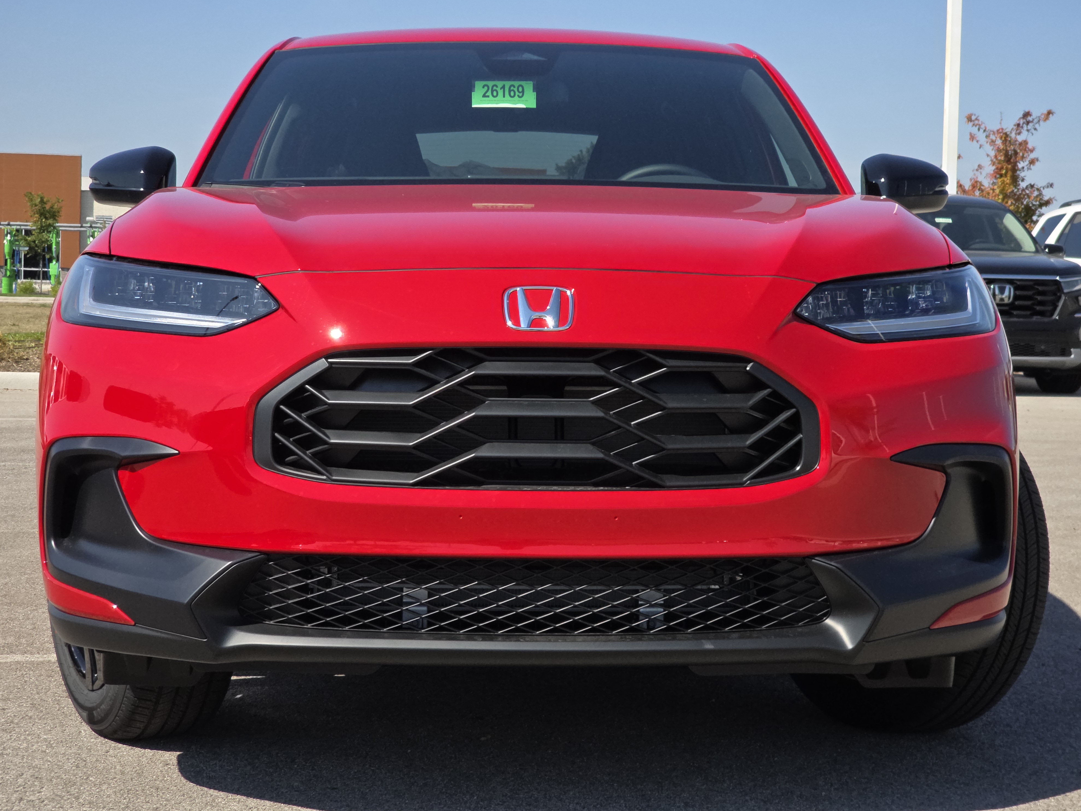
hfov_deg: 27.8
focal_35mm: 70
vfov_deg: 21.0
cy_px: 403
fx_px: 2186
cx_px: 534
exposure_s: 1/1874
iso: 50
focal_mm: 7.9
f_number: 2.4
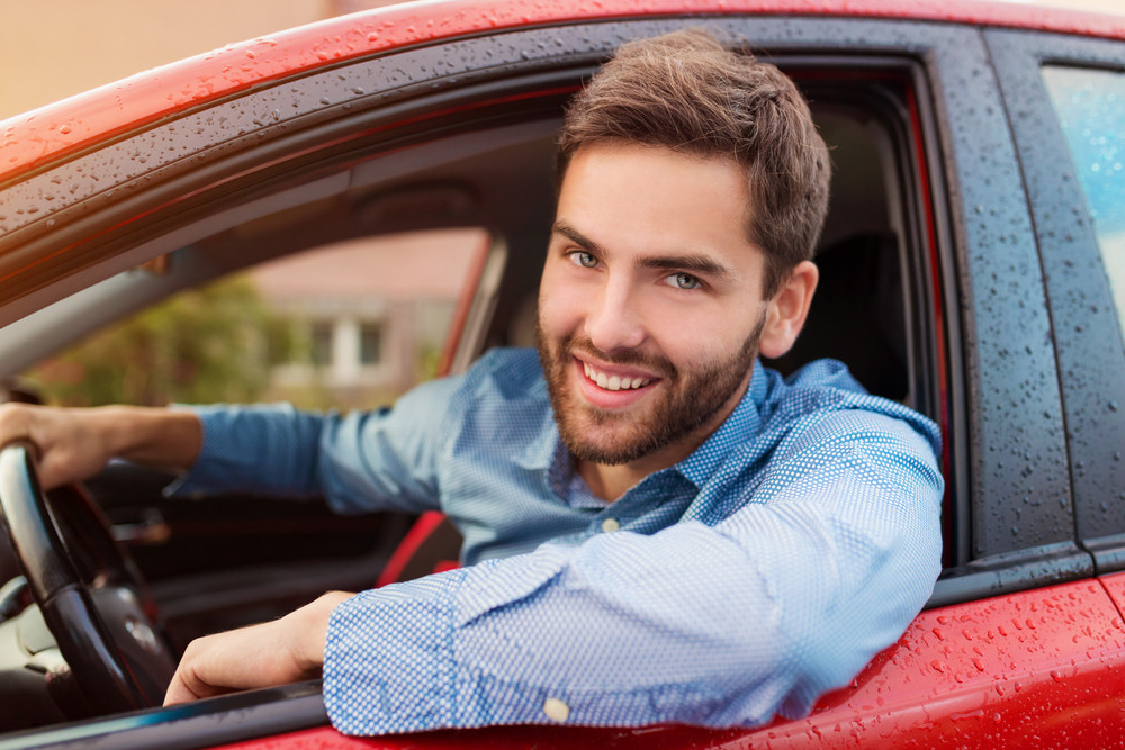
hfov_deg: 54.4
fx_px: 1094
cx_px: 562
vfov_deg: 37.9
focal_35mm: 35
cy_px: 375
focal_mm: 35
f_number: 2.8
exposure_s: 1/250
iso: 800
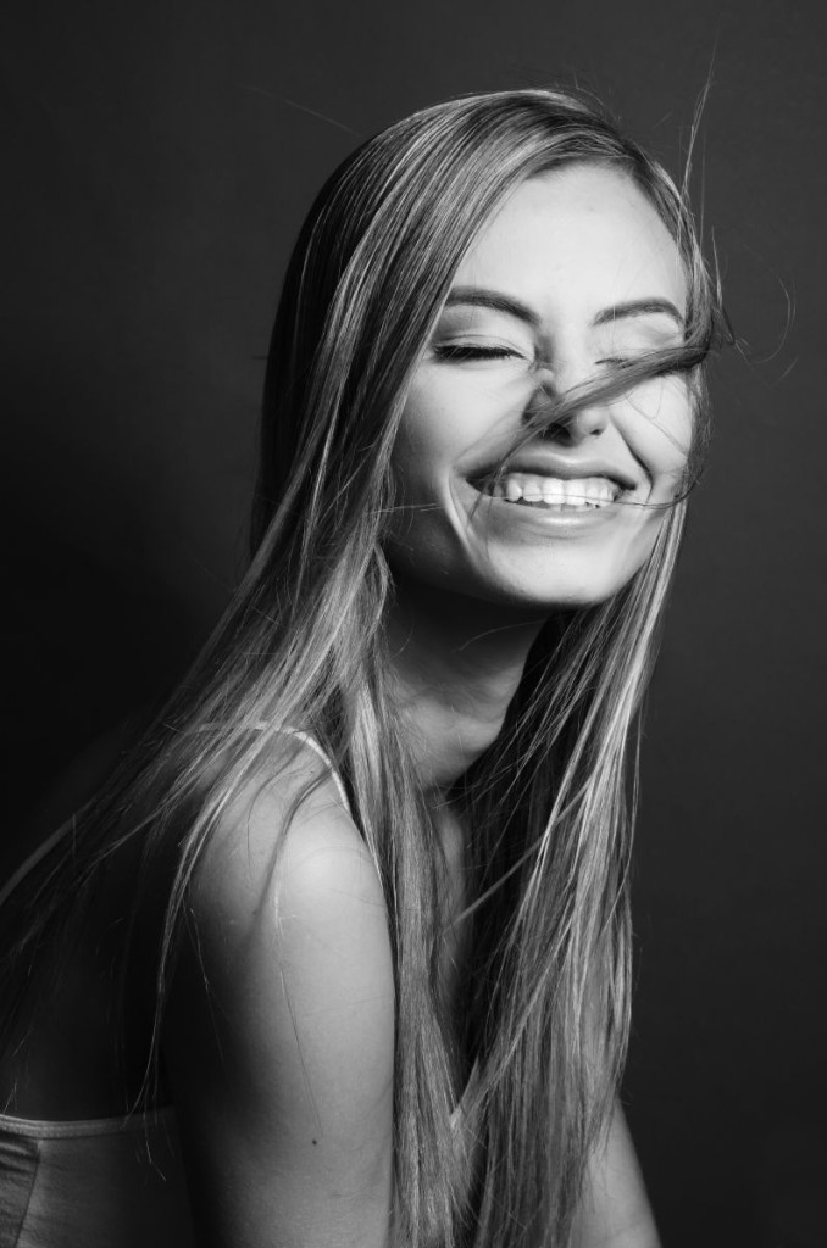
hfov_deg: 14.6
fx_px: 3220
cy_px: 624
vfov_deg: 22.0
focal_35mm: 93
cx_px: 414
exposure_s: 1/200
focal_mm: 62
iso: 160
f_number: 13
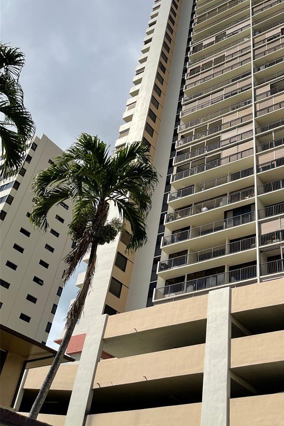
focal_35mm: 37
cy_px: 147
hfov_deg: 35.1
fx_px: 438
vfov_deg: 51.1
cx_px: 218
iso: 32
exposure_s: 1/5376
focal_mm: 5.1
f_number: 1.6
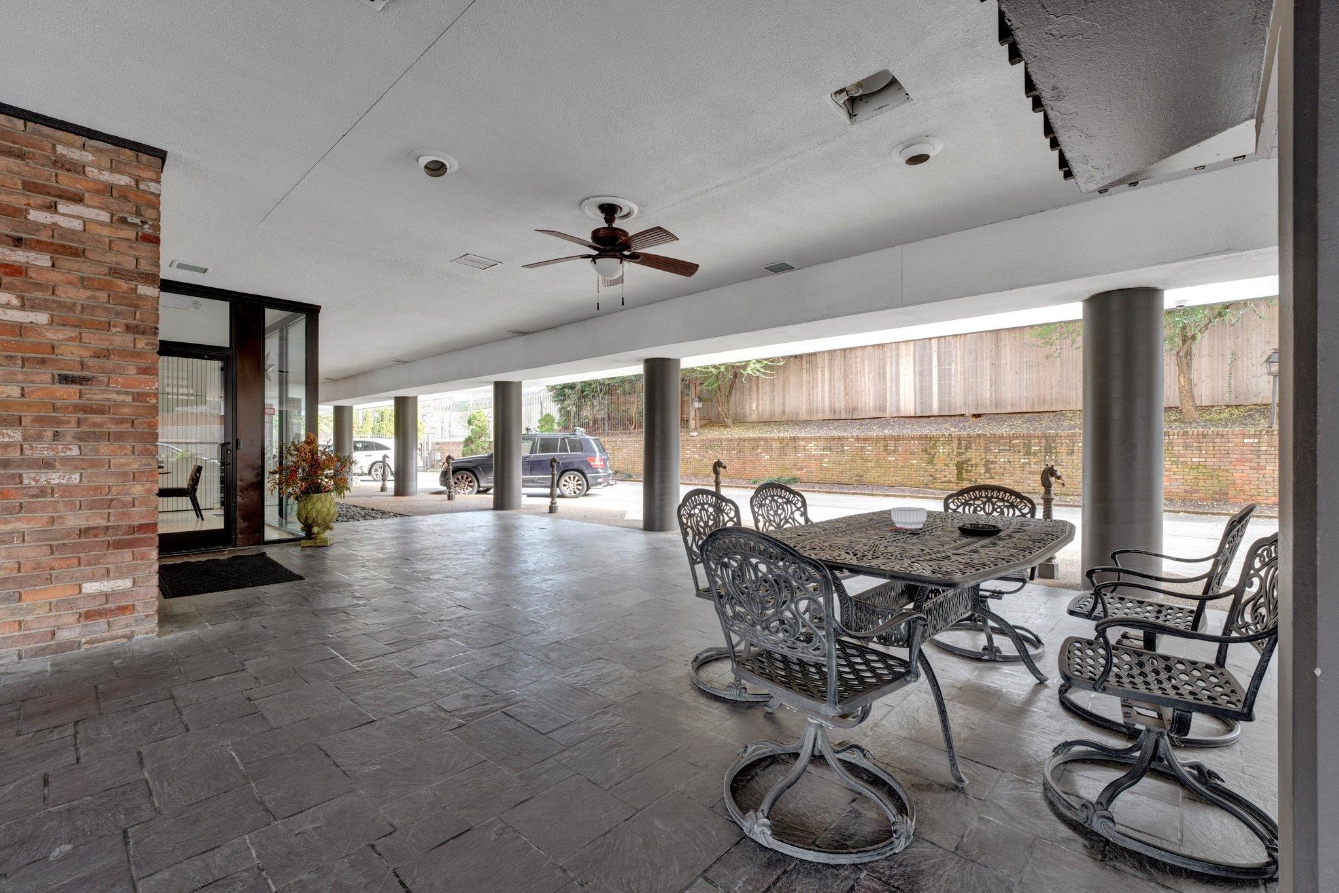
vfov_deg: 76.6
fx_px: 565
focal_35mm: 15
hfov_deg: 99.7
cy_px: 446
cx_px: 670
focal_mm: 15.2
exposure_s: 1/25
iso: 400
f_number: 8
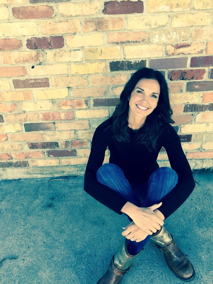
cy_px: 142
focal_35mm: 29
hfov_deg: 48.2
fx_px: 238
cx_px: 106
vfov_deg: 61.7
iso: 32
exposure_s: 1/412
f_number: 2.2
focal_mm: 4.15
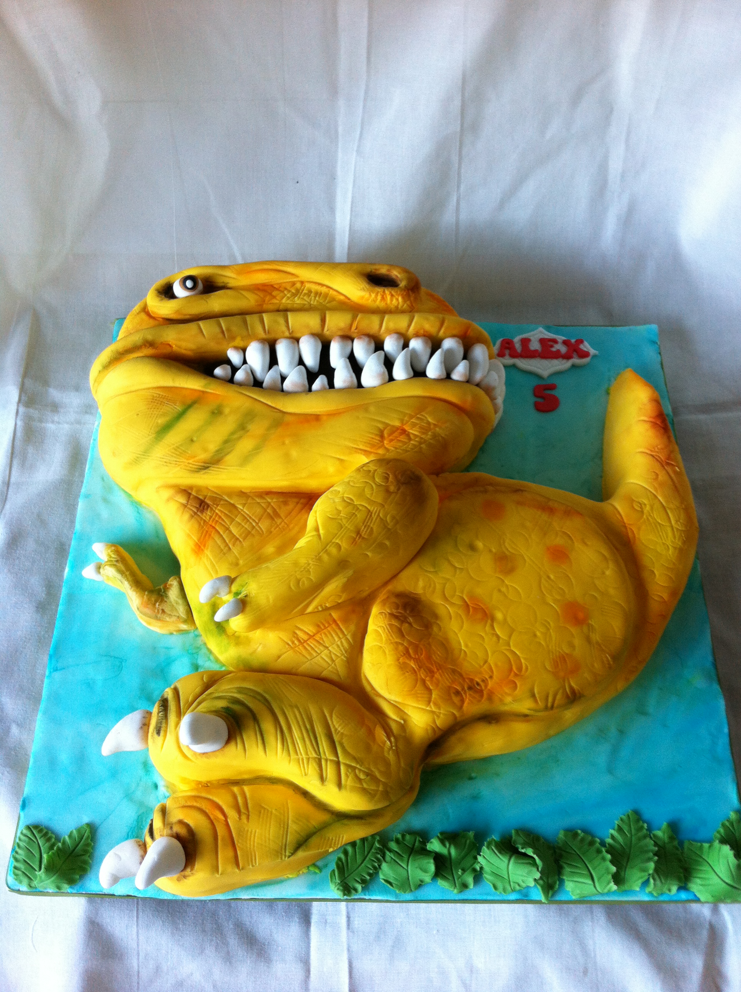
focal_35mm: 35
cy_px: 496
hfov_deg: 40.6
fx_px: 1002
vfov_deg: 52.7
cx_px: 370
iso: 80
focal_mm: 3.85
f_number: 2.8
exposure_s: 1/15
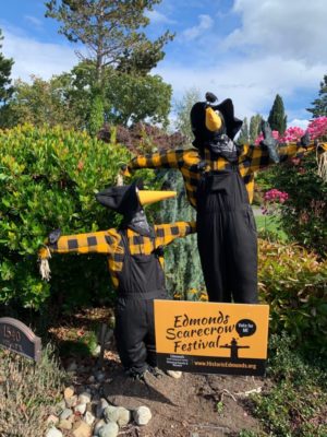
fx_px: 327
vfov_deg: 67.3
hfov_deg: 53.1
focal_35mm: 26
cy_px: 218
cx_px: 164
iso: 25
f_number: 1.8
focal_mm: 4.25
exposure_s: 1/1032
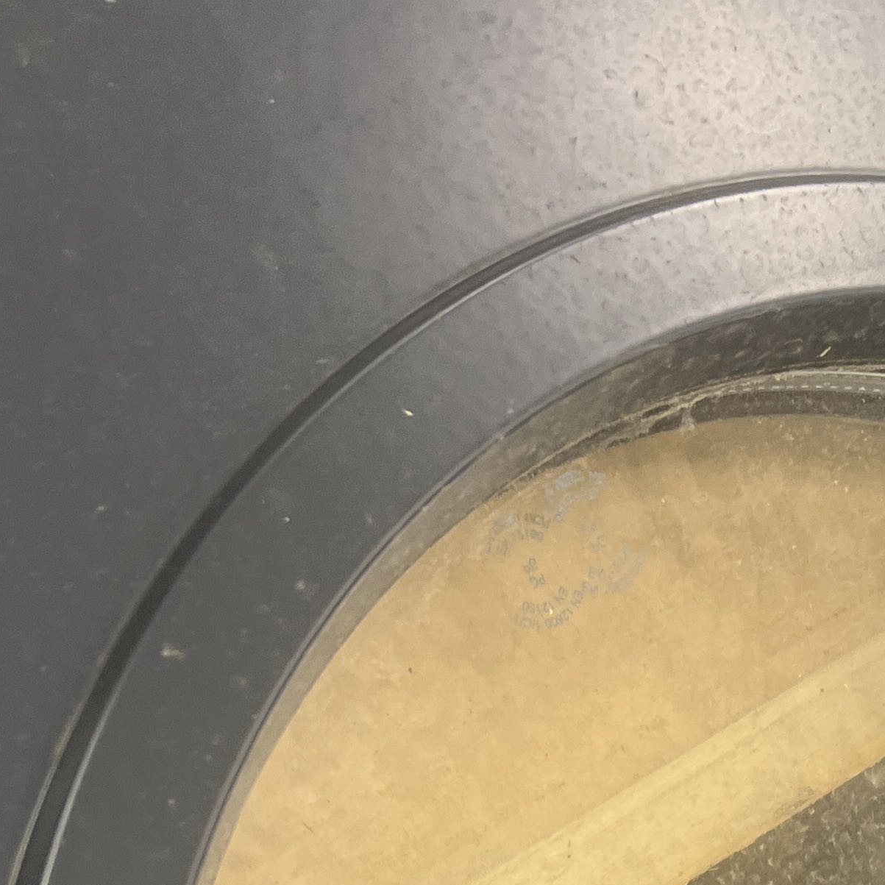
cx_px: 762
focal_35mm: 77
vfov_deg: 20.2
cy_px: 1220
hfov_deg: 22.0
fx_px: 2227
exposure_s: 1/74
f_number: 1.5
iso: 125
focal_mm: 5.7
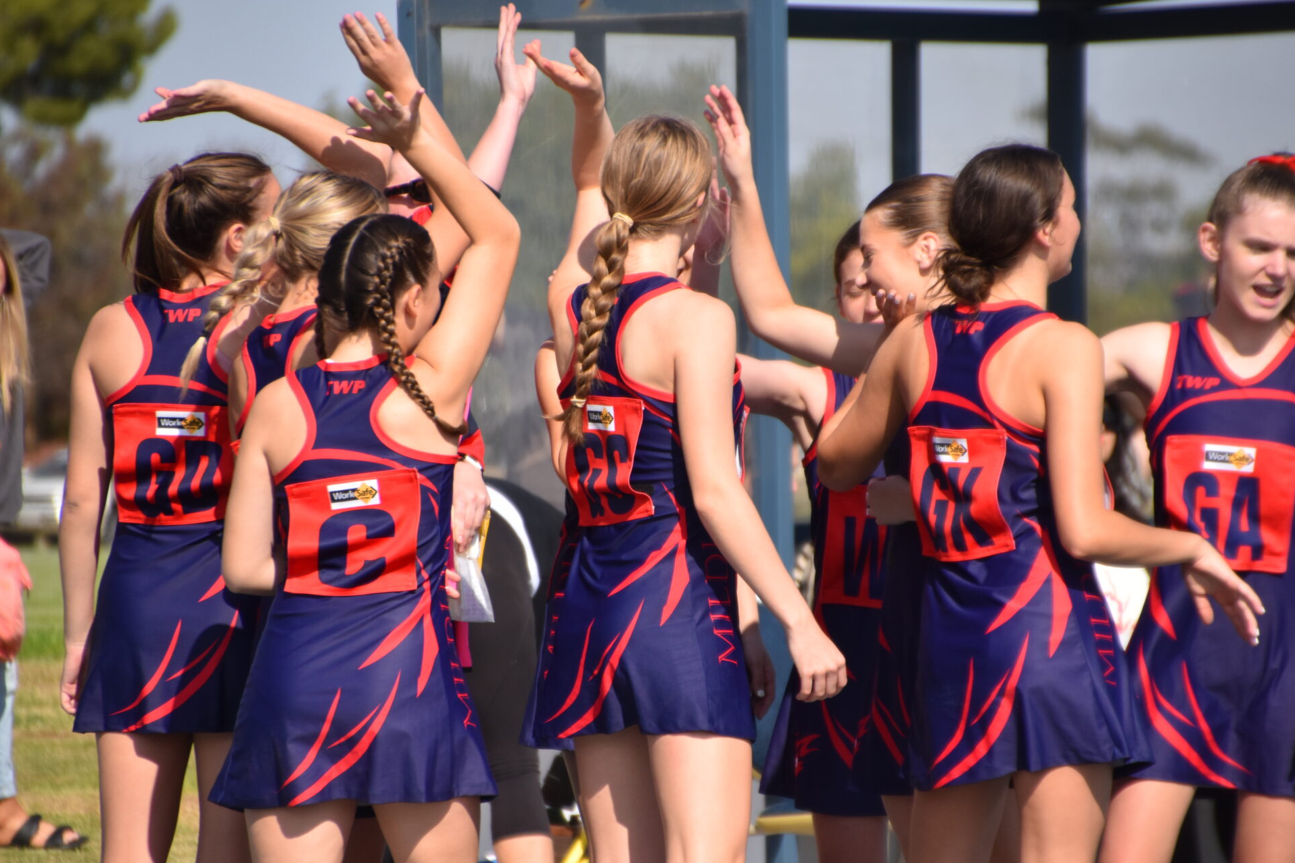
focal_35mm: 406
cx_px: 647
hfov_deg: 5.1
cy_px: 432
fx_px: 14605
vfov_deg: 3.4
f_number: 6.3
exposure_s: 1/1600
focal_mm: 270
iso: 400
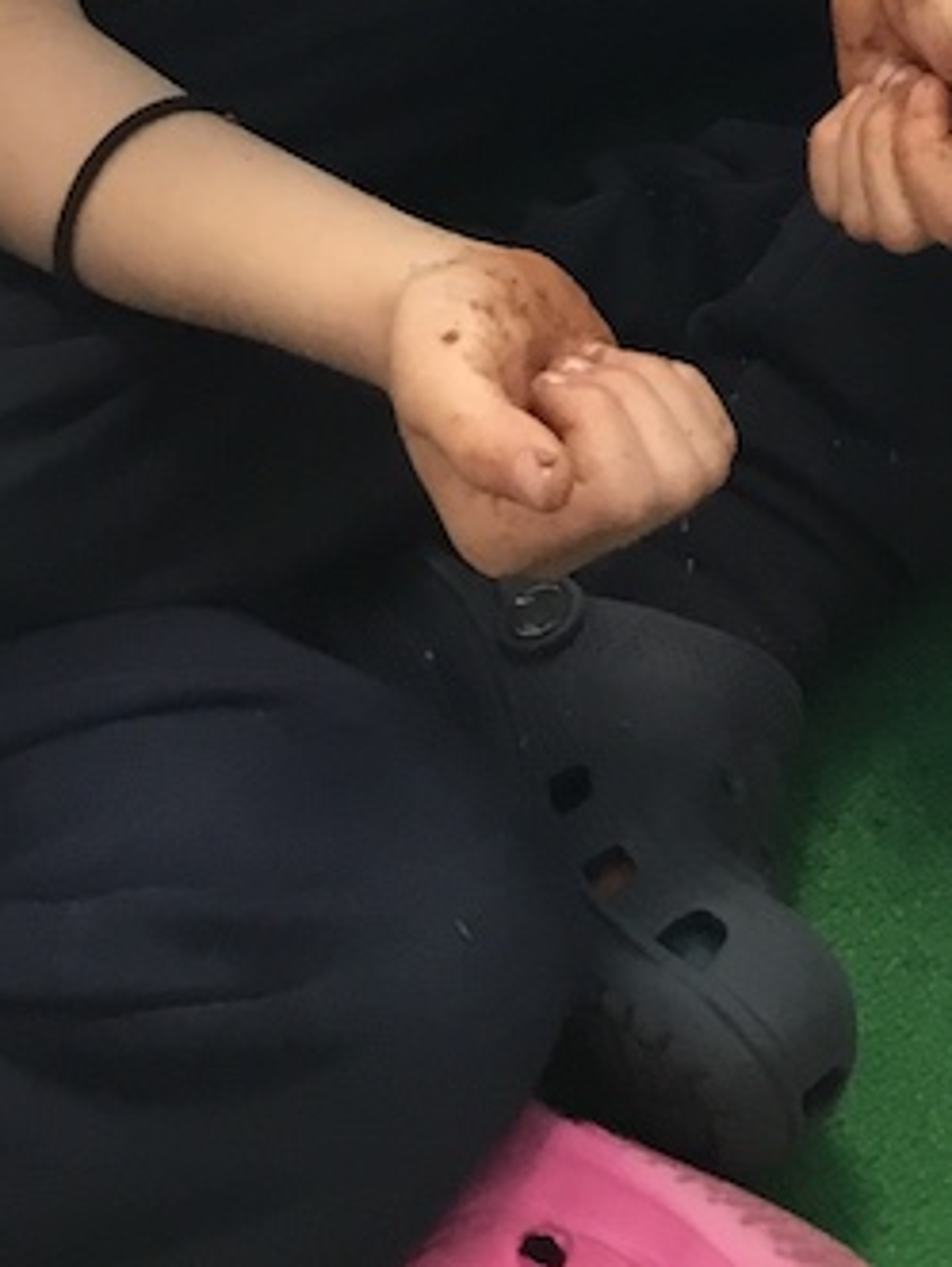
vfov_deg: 17.4
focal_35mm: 101
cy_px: -647
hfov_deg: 13.9
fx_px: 3696
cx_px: 1331
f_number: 2.4
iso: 80
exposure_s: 1/33
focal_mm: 3.3
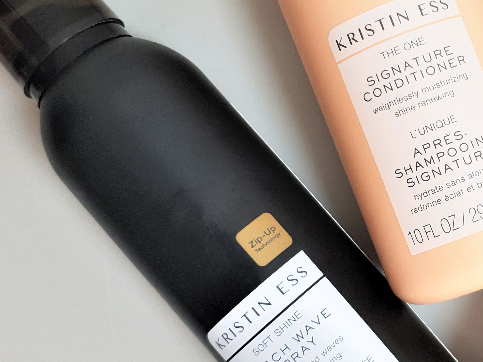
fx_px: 823
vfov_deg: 24.8
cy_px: 151
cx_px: 447
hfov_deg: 31.0
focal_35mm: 59
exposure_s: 1/60
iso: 50
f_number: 1.5
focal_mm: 4.3
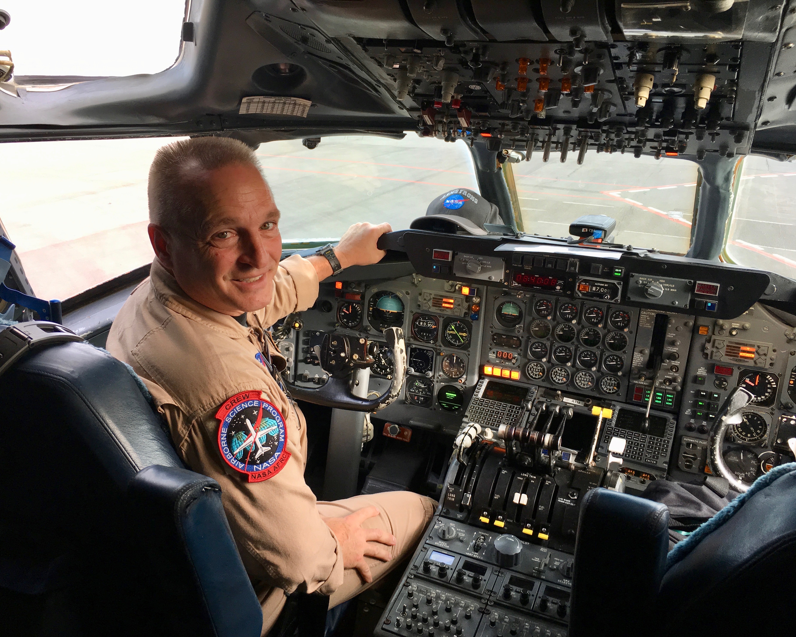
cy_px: 326
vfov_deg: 47.1
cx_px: 368
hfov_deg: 57.1
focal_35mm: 31
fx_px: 730
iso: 40
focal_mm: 4.15
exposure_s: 1/100
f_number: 2.2
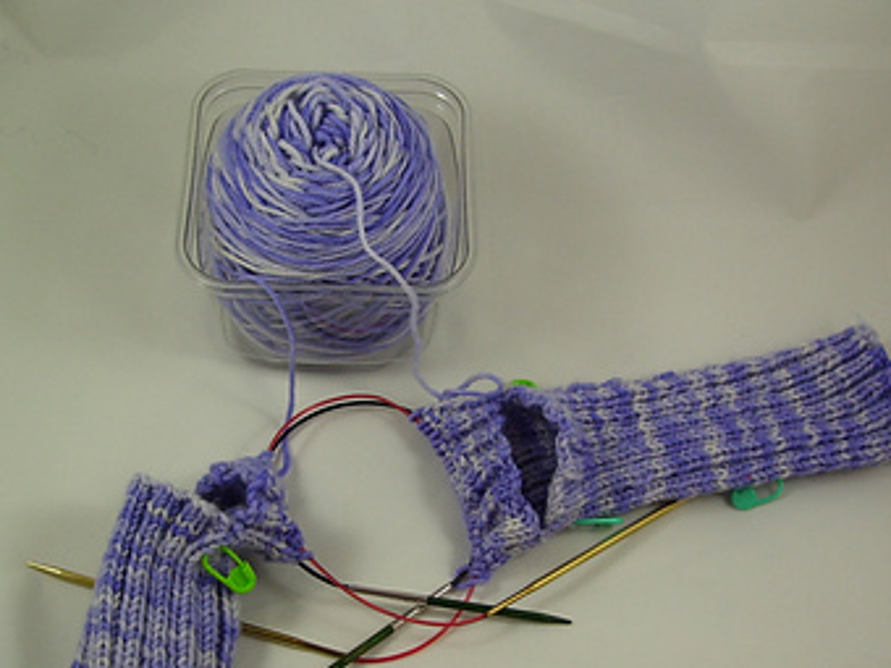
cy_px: 475
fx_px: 1364
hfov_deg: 36.2
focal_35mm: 53
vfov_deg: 27.3
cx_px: 417
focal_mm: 6
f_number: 2.7
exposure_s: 1/180
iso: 80
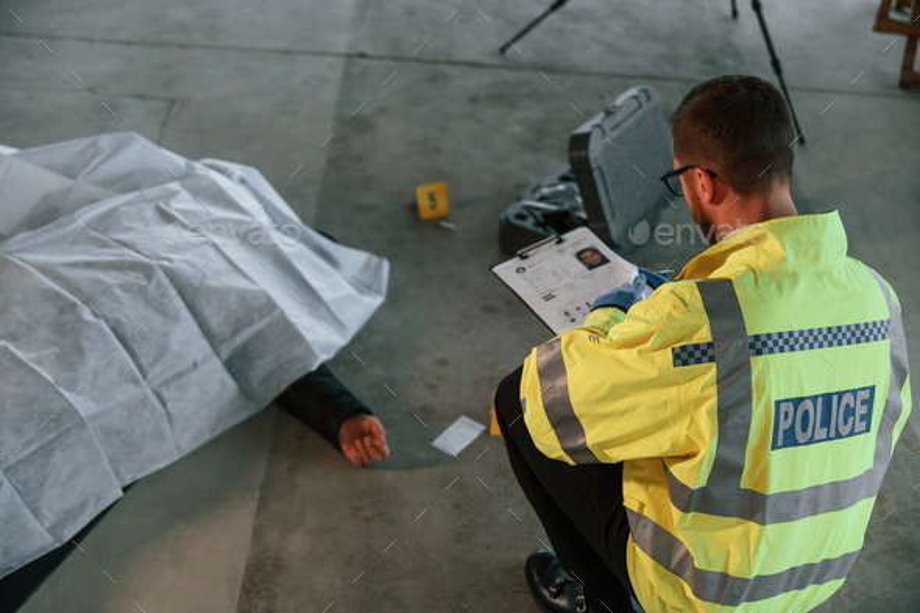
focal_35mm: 51
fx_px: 1303
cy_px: 306
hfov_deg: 38.9
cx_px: 460
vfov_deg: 26.5
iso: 640
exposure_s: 1/200
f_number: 2.8
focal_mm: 51
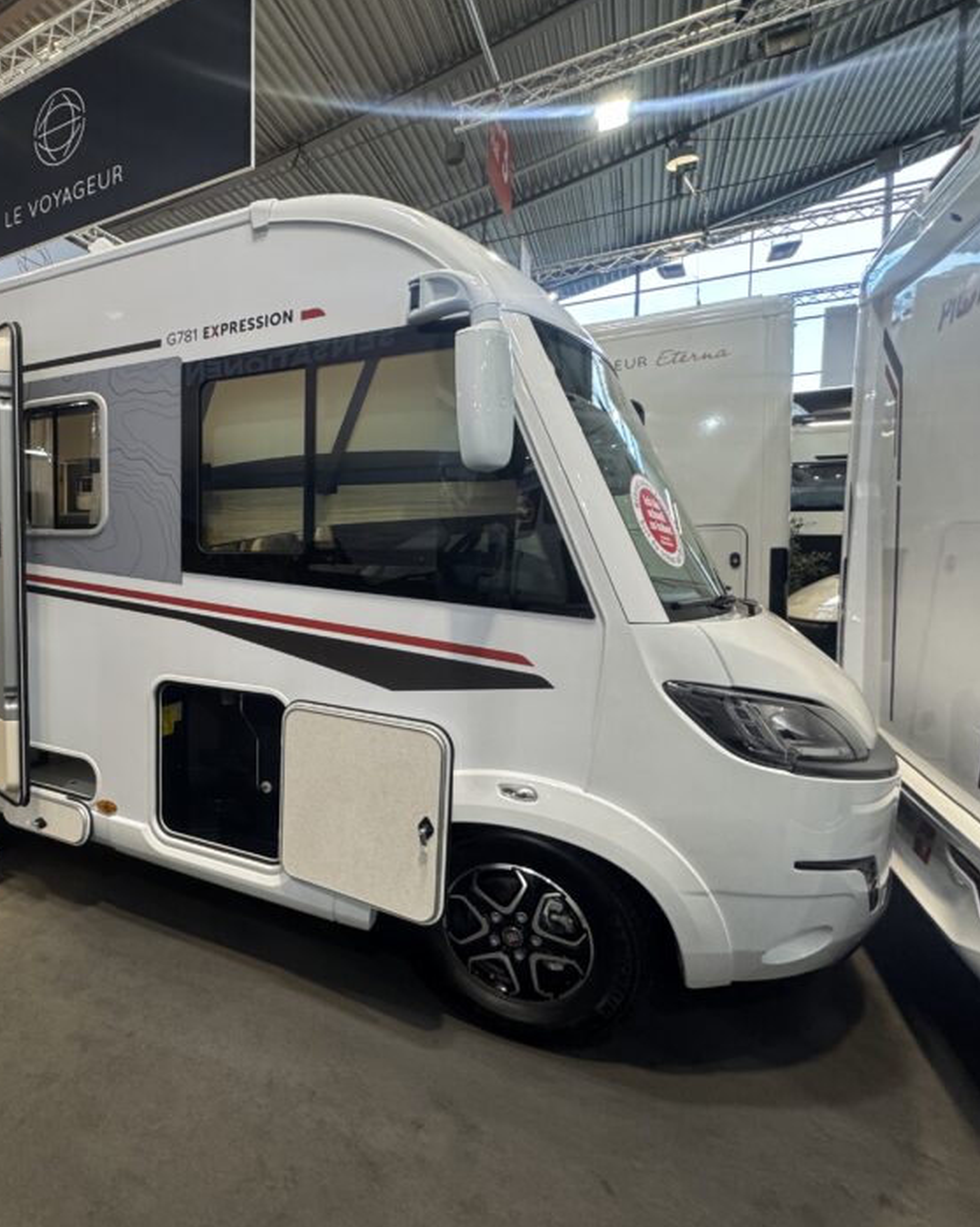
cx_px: 209
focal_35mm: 19
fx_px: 689
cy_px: 601
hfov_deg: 65.1
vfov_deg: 83.3
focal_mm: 2.22
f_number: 2.2
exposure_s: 1/100
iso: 250
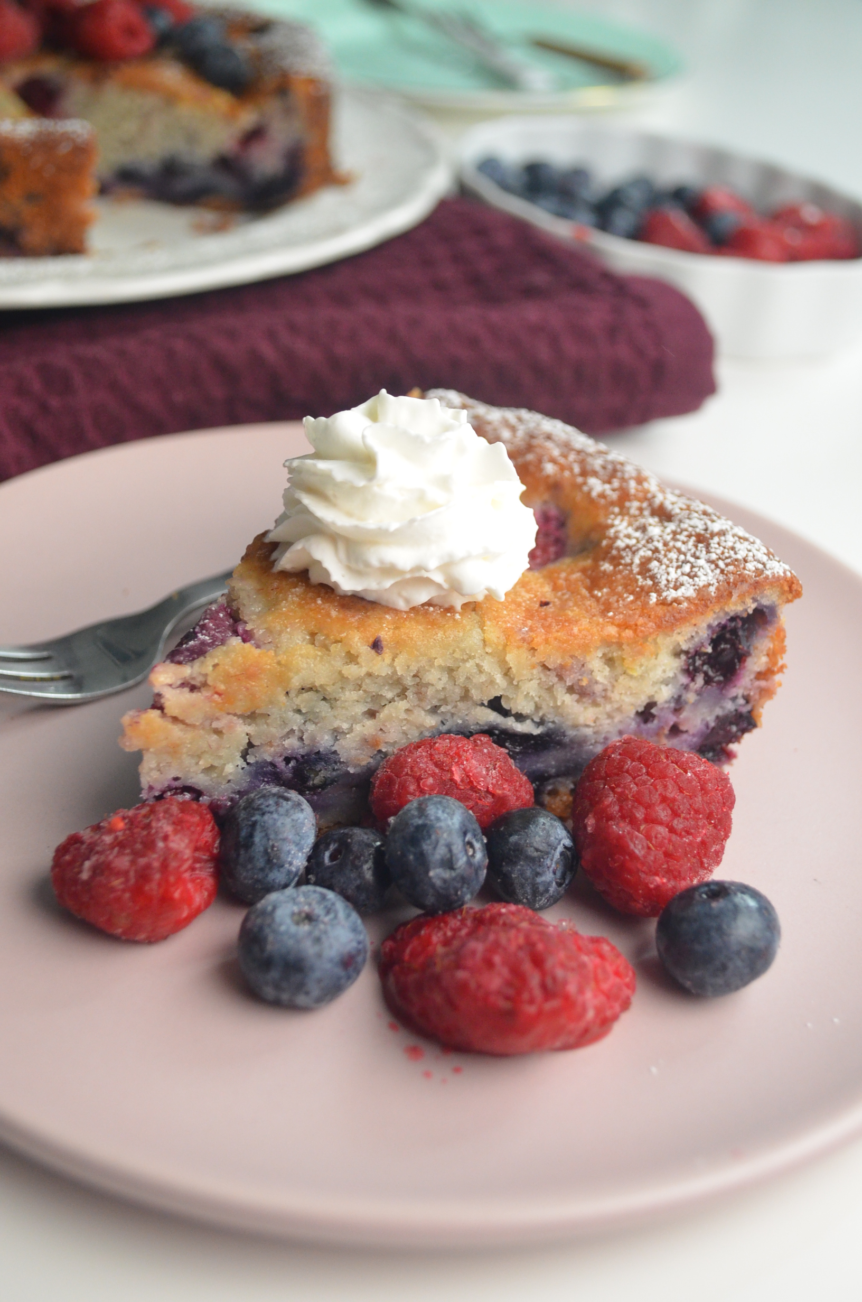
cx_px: 431
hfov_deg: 29.7
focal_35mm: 45
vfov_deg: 43.7
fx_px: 1623
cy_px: 651
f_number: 4.5
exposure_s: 1/60
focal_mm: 30
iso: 1600
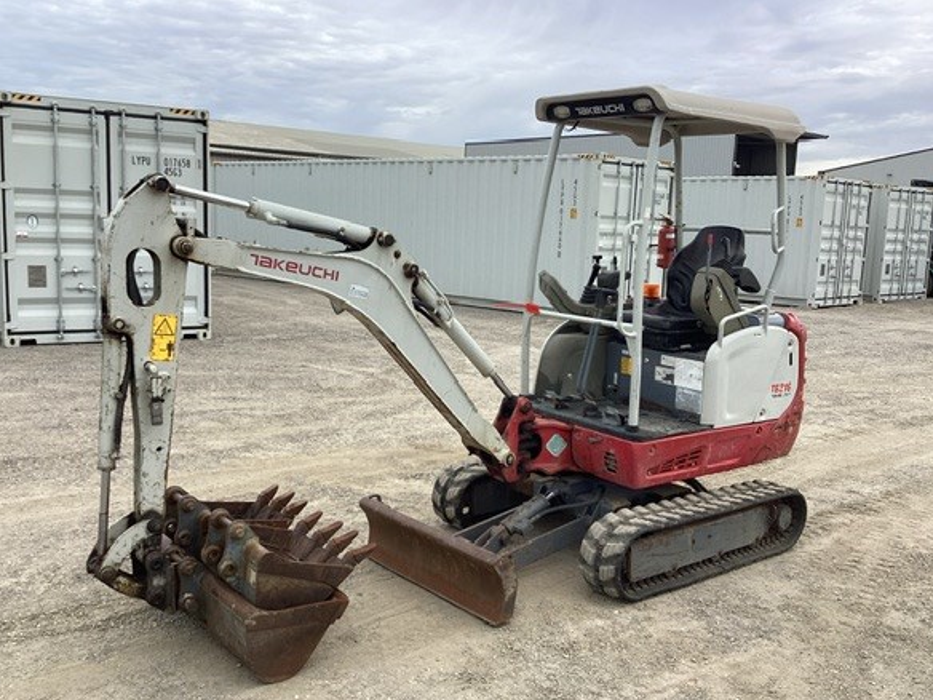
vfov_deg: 41.8
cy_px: 371
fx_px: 916
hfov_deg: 54.0
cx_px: 460
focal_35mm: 34
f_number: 2.4
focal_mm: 3.3
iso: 25
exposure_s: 1/622
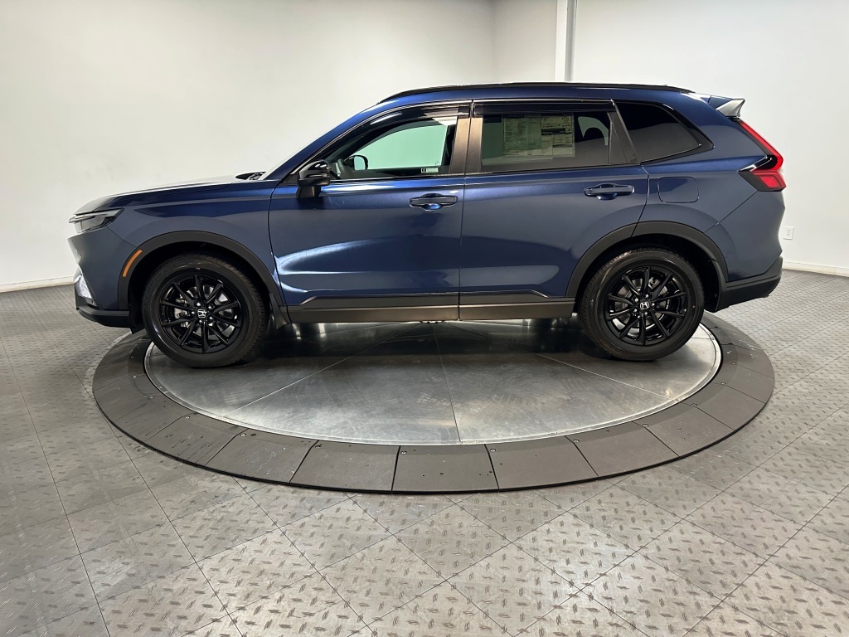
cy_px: 318
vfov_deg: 56.8
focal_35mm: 24
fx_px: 589
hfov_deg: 71.6
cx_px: 424
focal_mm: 6.86
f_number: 1.78
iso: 500
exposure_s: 1/60
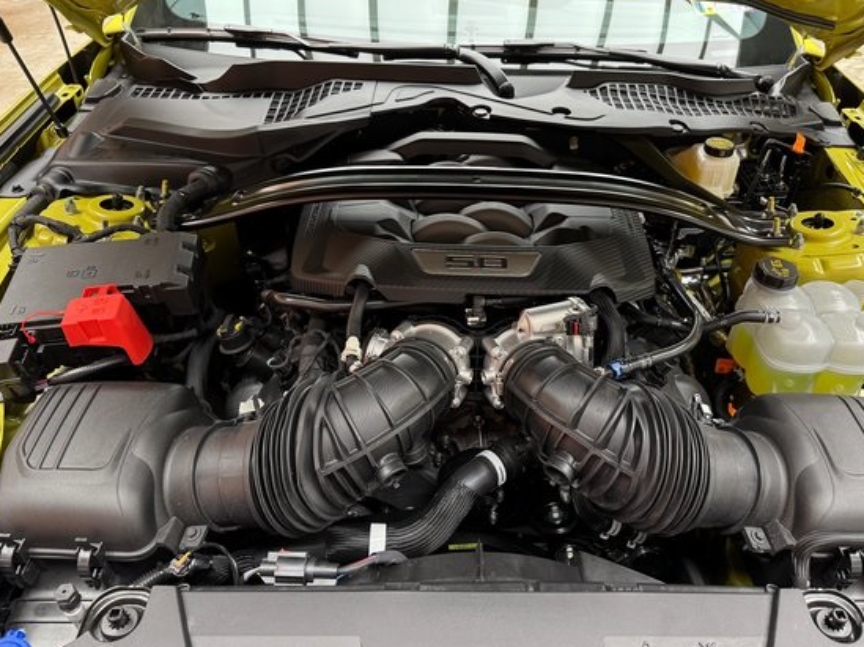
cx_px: 467
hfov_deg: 63.4
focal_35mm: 28
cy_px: 290
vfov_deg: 49.6
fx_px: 698
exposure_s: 1/60
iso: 250
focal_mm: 6.76
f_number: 1.78
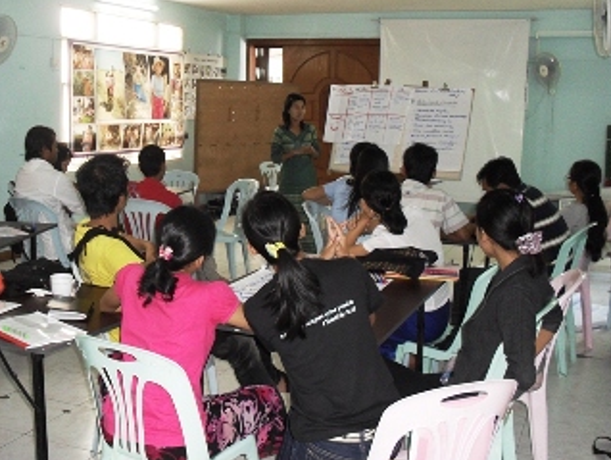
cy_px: 212
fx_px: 777
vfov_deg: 32.9
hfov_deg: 42.8
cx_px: 252
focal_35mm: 44
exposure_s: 1/45
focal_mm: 6.3
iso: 200
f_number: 3.2
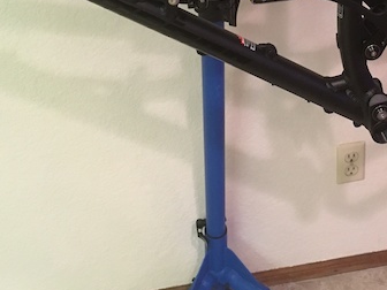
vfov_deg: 20.8
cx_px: 295
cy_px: 25
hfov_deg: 27.7
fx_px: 771
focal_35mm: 69
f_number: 2.2
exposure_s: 1/24
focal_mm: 4.15
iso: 200
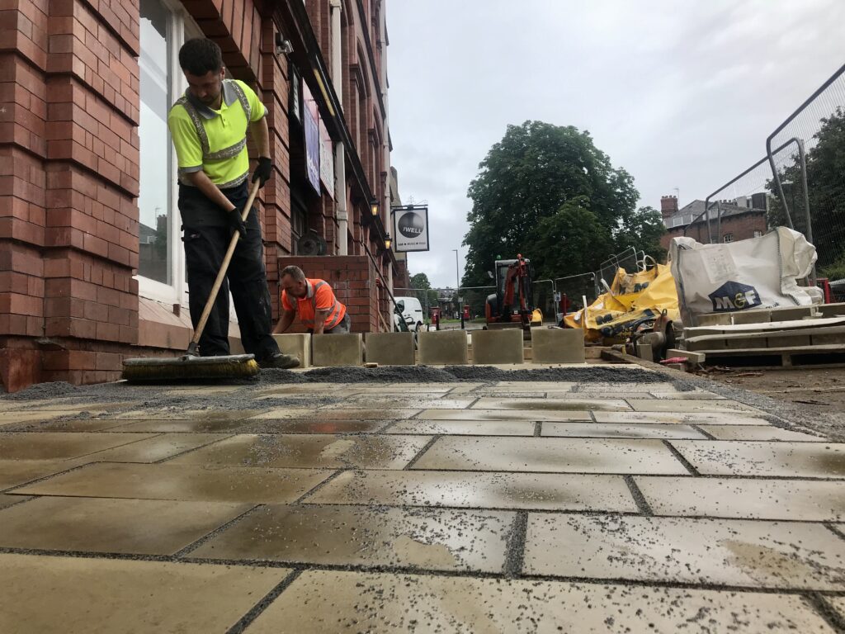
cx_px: 422
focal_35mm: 28
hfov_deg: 63.4
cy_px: 317
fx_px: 683
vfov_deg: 49.7
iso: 20
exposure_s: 1/840
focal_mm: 3.99
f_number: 1.8
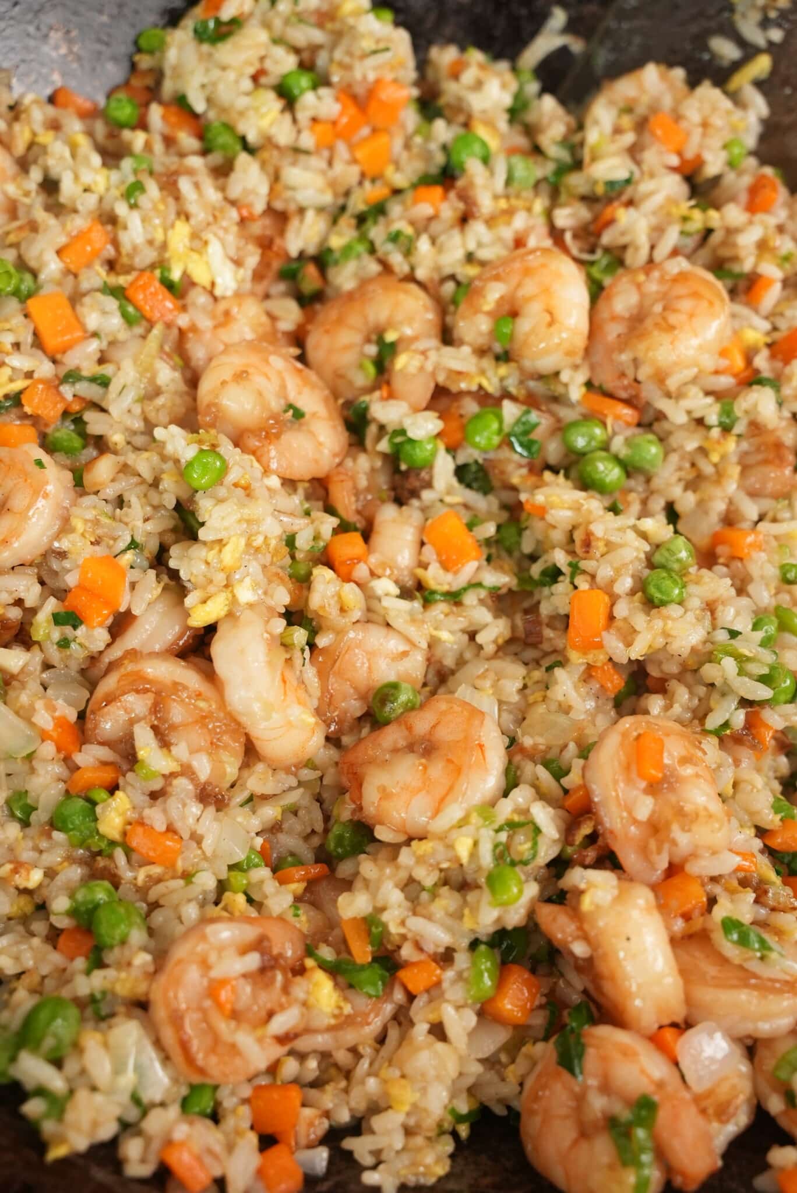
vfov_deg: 49.5
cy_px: 596
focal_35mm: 39
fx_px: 1293
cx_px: 398
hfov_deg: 34.3
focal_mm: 39
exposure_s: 1/100
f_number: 5.6
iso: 3200
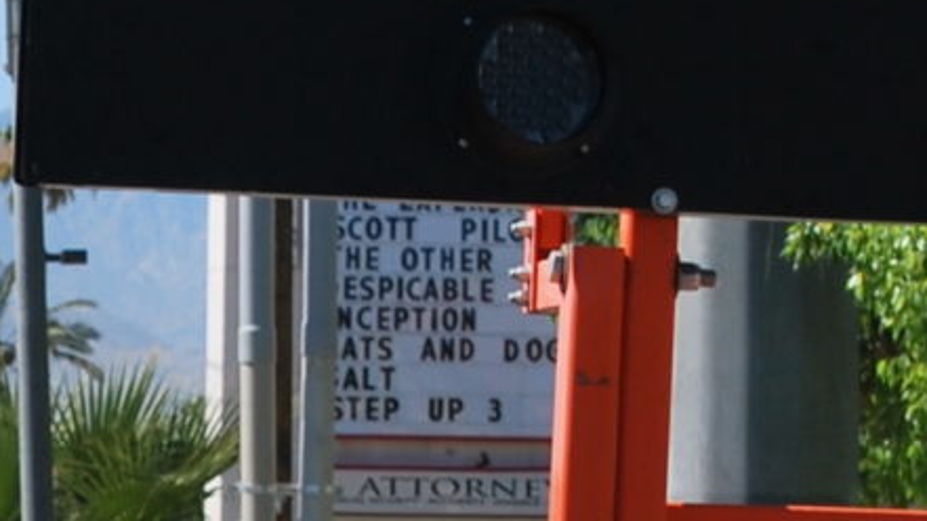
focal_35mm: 384
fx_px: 9438
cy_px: 779
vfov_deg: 3.2
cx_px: -748
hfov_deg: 5.5
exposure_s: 1/250
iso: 100
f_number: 8
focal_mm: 42
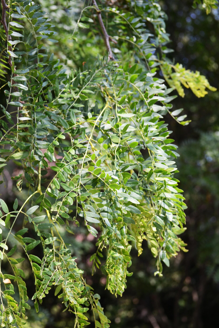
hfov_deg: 16.0
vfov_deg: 23.8
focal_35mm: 86
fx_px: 780
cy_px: 168
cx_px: 108
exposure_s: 1/160
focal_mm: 55
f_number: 5.6
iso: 125
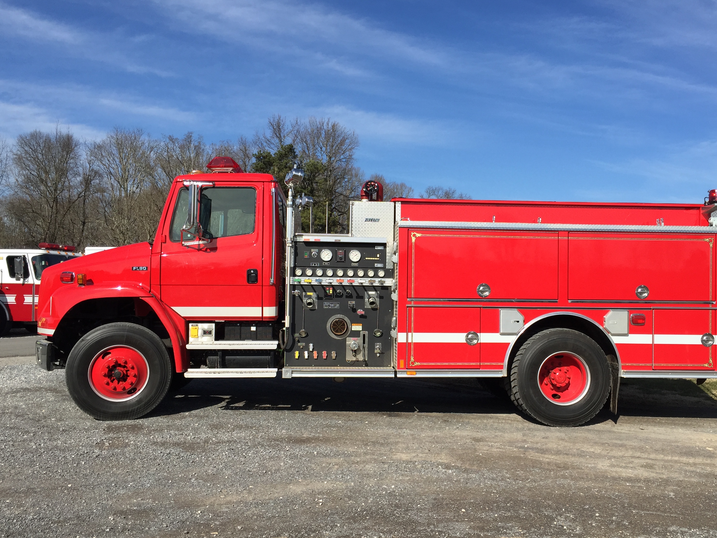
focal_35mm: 34
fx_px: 704
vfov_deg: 41.8
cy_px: 286
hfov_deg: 53.9
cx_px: 395
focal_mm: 4.15
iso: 32
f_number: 2.2
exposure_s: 1/1883
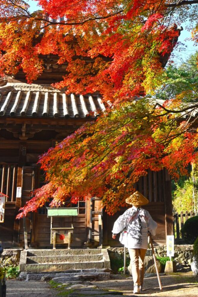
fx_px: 504
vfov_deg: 32.2
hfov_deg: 22.2
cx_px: 132
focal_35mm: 61
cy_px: 69
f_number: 9
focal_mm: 38
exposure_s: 1/320
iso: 800
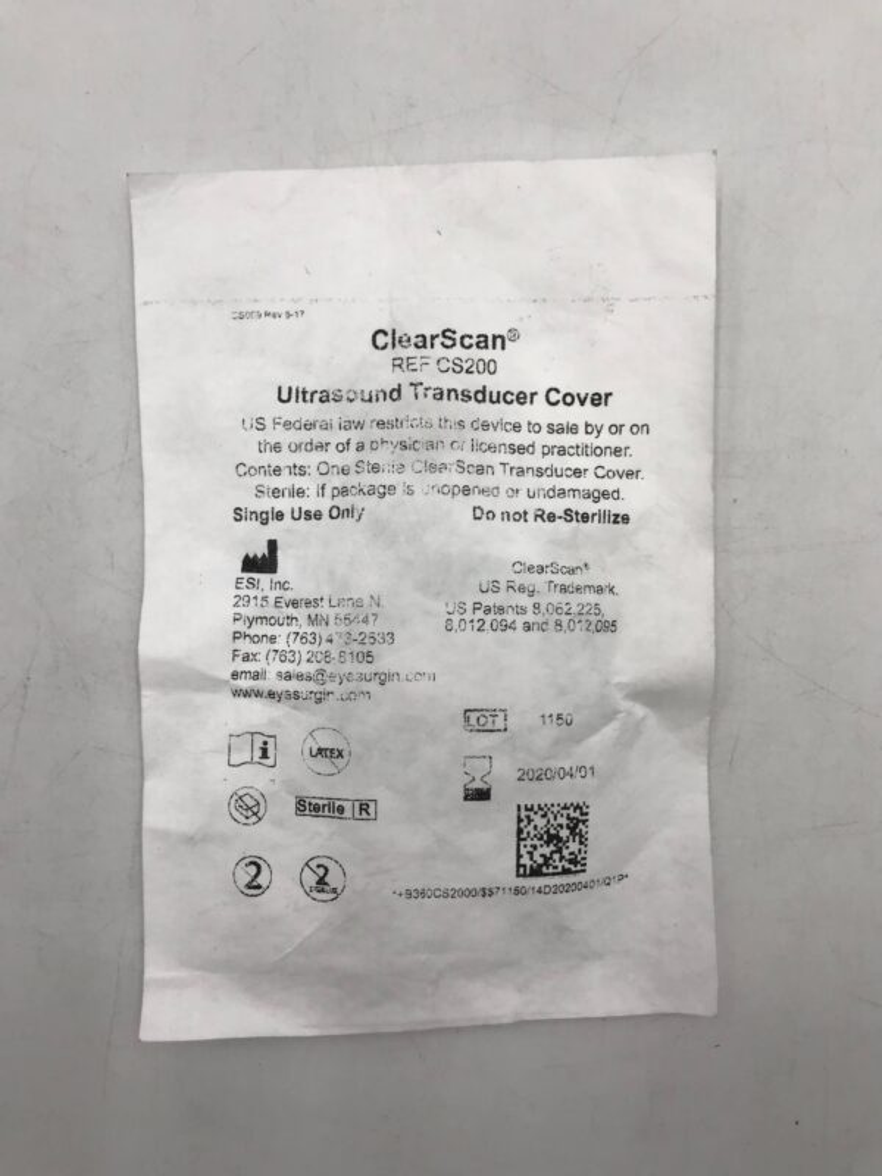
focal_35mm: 28
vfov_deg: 63.4
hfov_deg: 49.7
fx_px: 951
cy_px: 588
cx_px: 441
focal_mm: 3.99
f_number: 1.8
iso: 20
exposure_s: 1/120
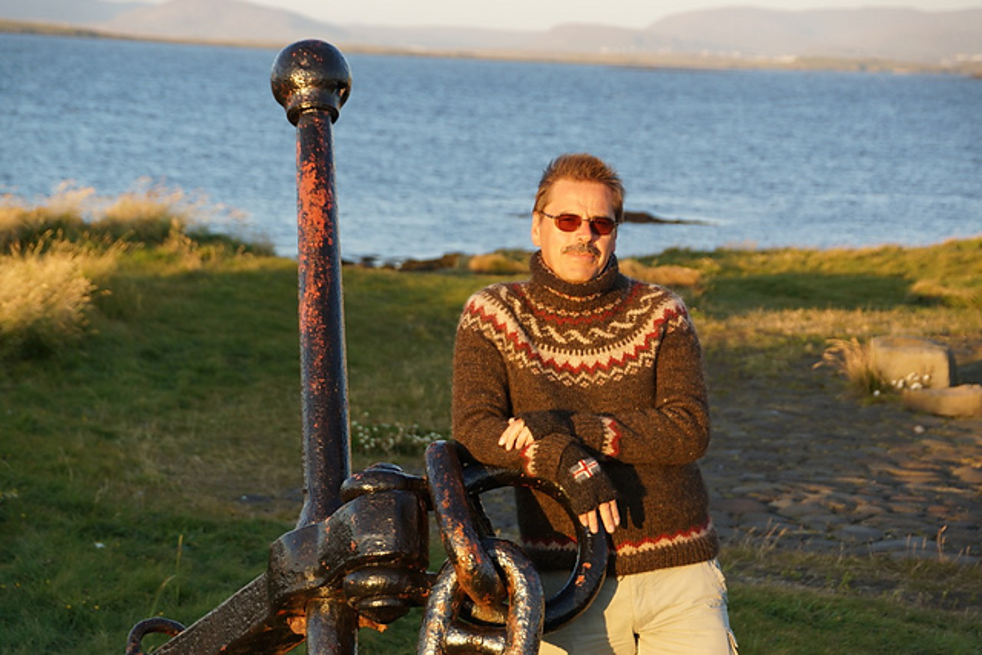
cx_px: 491
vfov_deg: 12.2
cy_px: 328
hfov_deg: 18.2
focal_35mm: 112
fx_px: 3069
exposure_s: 1/125
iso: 125
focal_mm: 75
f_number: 5
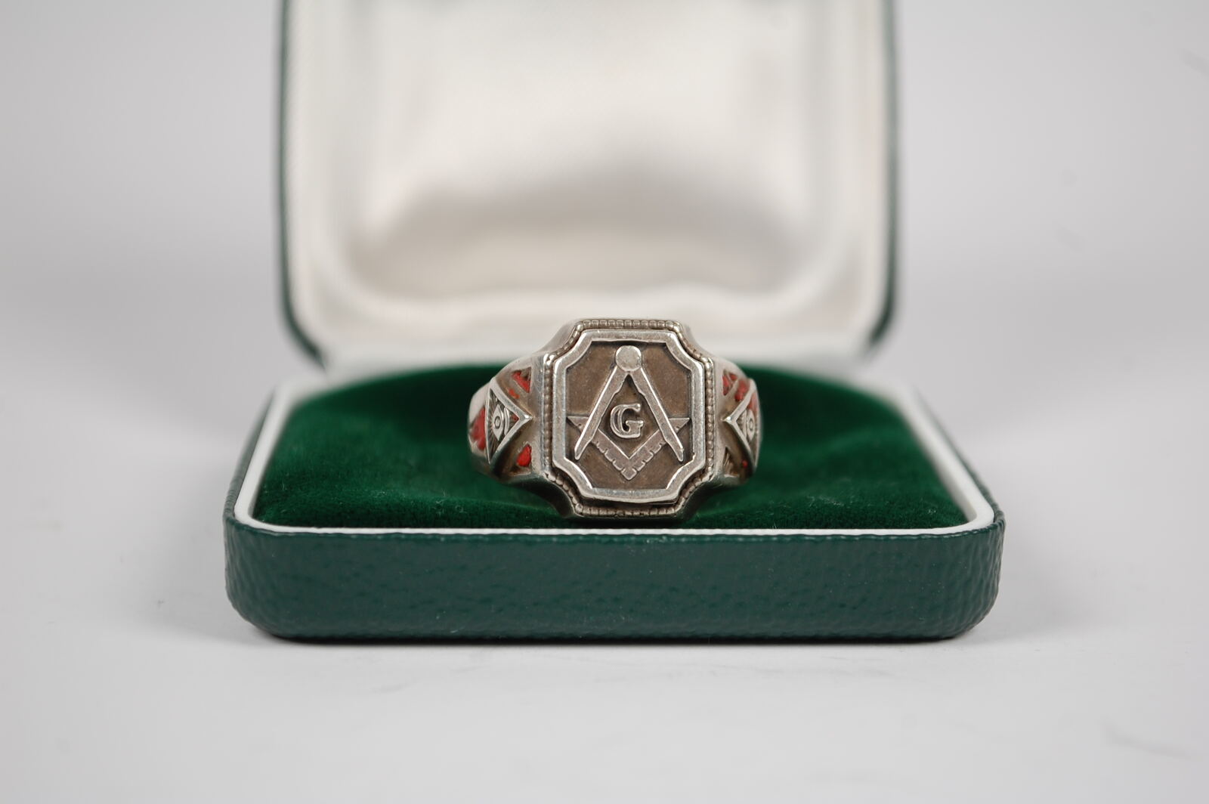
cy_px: 402
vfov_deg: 16.5
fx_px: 2768
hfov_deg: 24.6
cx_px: 604
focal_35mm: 82
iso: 200
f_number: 5.6
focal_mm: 55
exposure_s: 1/125
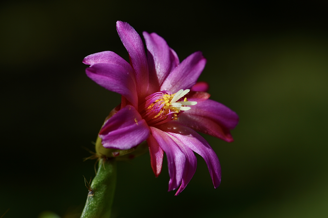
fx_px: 1434
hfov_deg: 13.1
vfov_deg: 8.7
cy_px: 109
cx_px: 164
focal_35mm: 158
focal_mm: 105
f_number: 11
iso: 100
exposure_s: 1/640
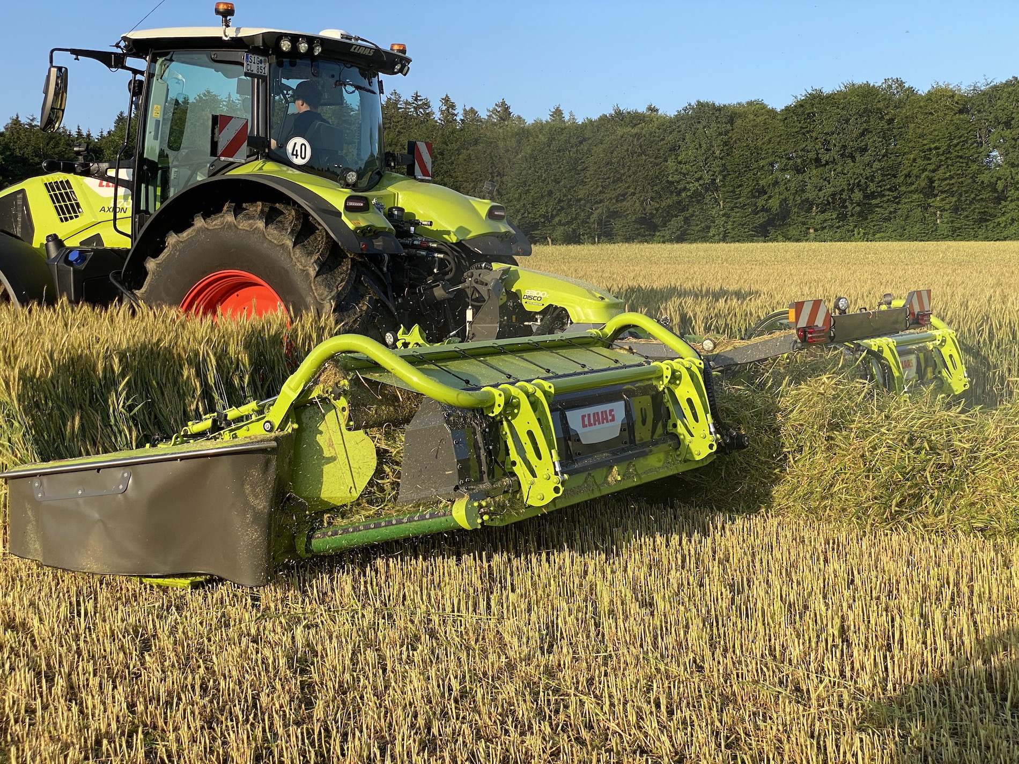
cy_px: 382
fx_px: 1531
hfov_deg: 36.8
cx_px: 510
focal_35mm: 52
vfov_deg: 28.0
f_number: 2
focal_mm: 6
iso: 20
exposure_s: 1/749
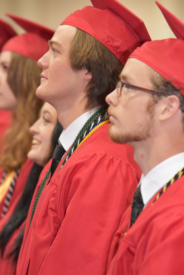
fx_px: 2012
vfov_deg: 7.8
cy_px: 138
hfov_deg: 5.2
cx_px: 92
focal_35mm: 262
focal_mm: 175
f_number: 4
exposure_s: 1/60
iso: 1600
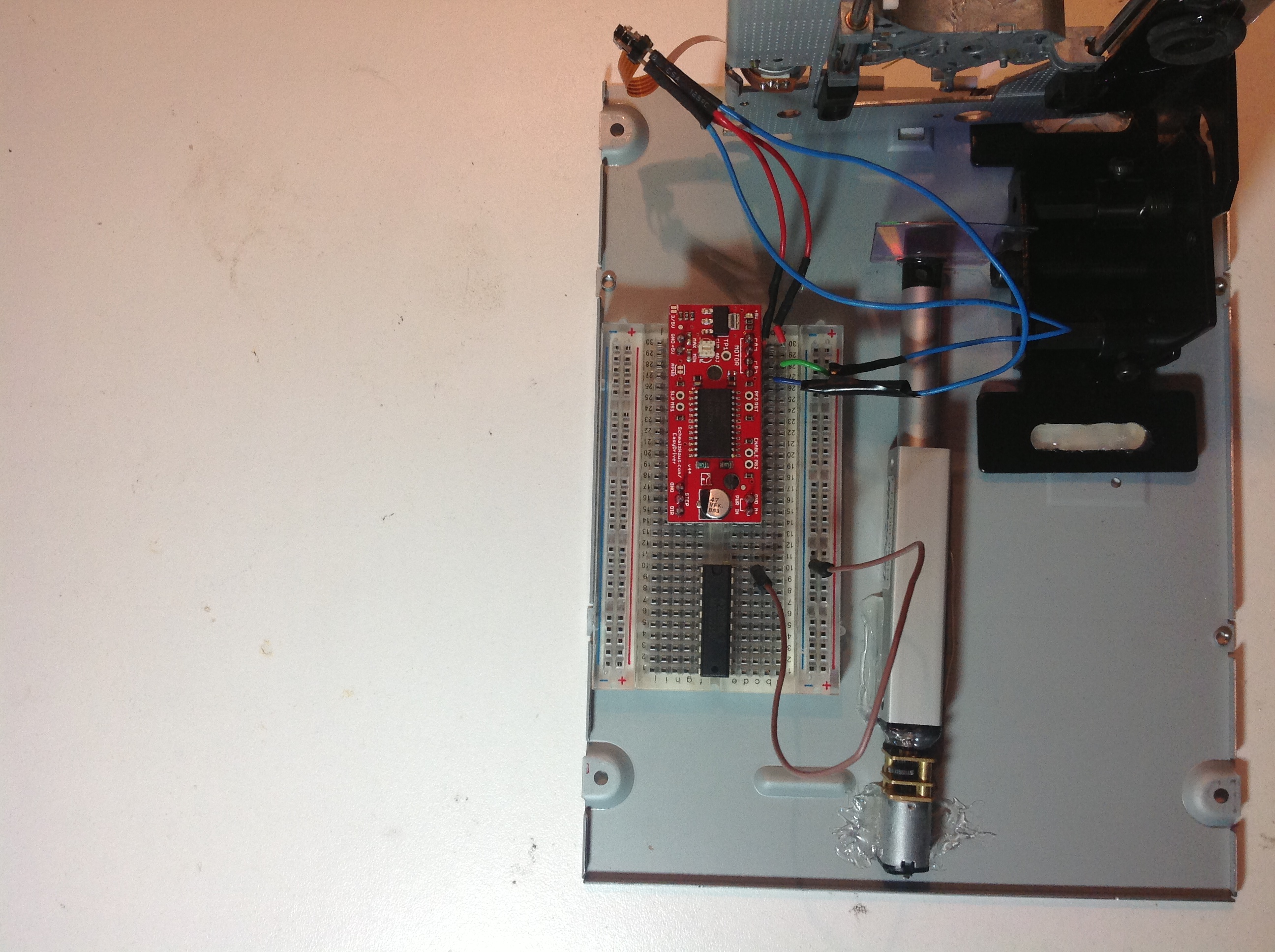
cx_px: 638
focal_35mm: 35
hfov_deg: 52.7
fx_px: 1287
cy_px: 476
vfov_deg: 40.6
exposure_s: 1/120
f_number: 2.4
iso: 100
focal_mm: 4.28
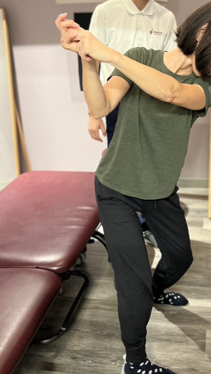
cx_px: 158
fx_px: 388
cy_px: 147
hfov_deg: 30.0
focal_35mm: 39
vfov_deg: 51.2
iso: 400
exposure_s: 1/40
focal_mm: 5.1
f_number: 1.6
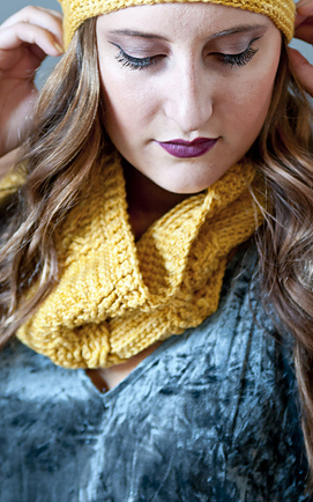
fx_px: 1721
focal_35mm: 126
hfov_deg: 10.4
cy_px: 157
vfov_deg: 16.5
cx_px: 218
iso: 1000
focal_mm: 56
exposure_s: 1/100
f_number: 2.8
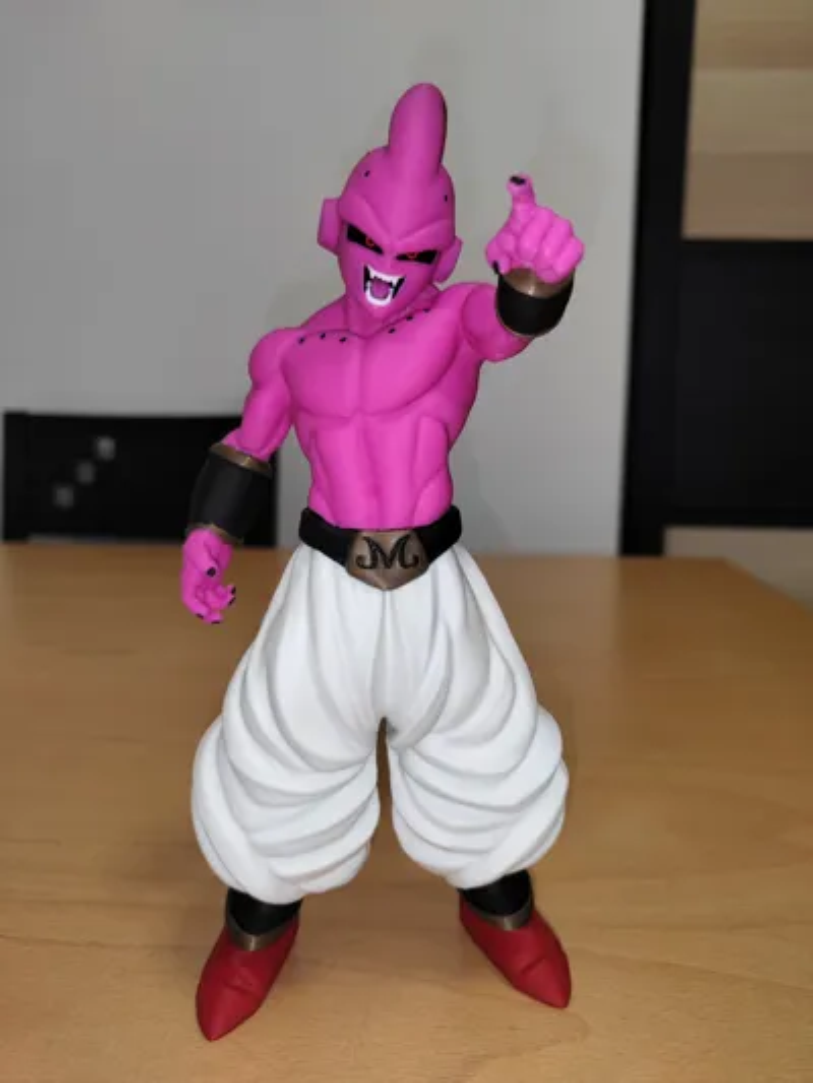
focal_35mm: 41
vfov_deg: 45.8
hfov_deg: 35.1
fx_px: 1283
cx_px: 406
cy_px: 542
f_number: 1.88
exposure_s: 1/100
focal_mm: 5.59
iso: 185
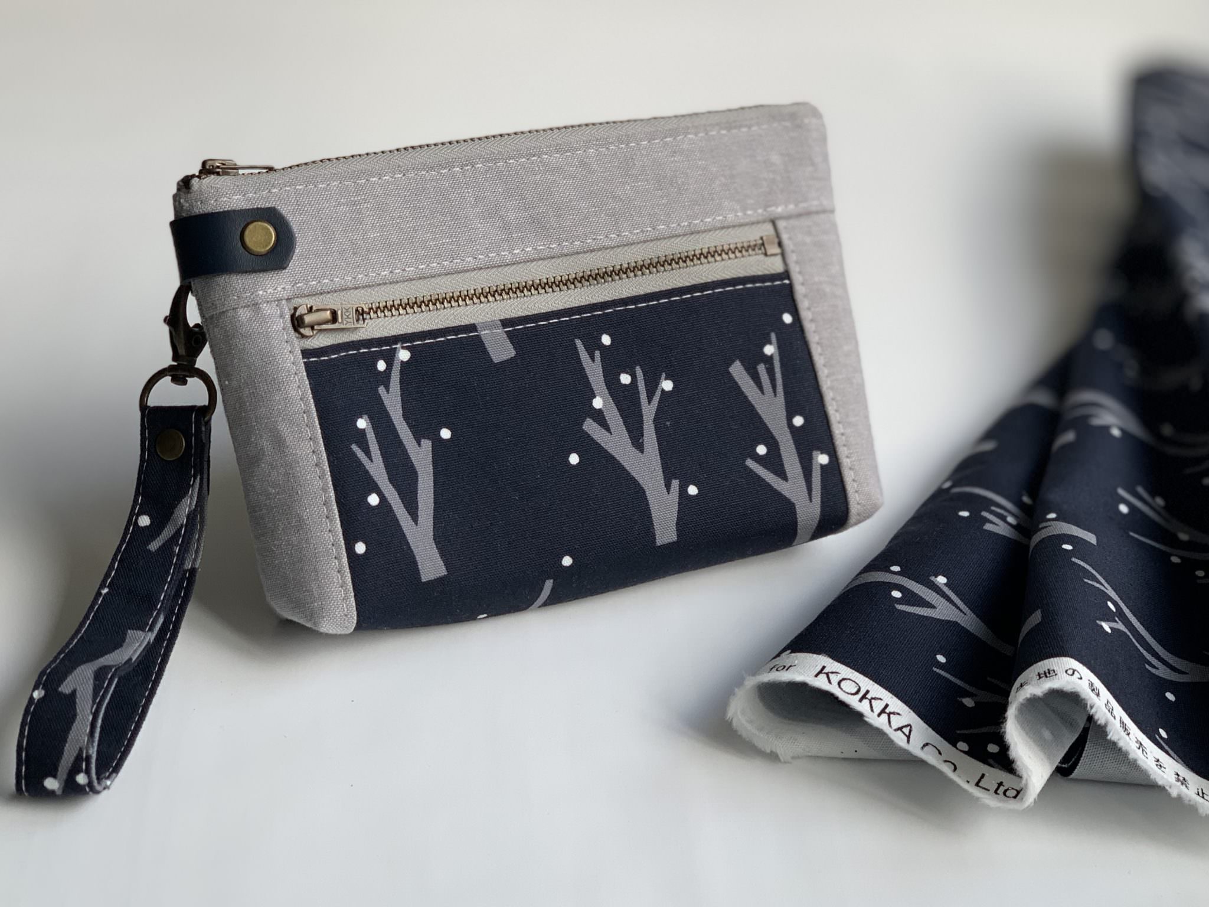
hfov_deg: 36.8
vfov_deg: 28.0
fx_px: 1816
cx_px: 604
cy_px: 454
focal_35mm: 52
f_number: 2.4
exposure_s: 1/122
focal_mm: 6
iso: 25
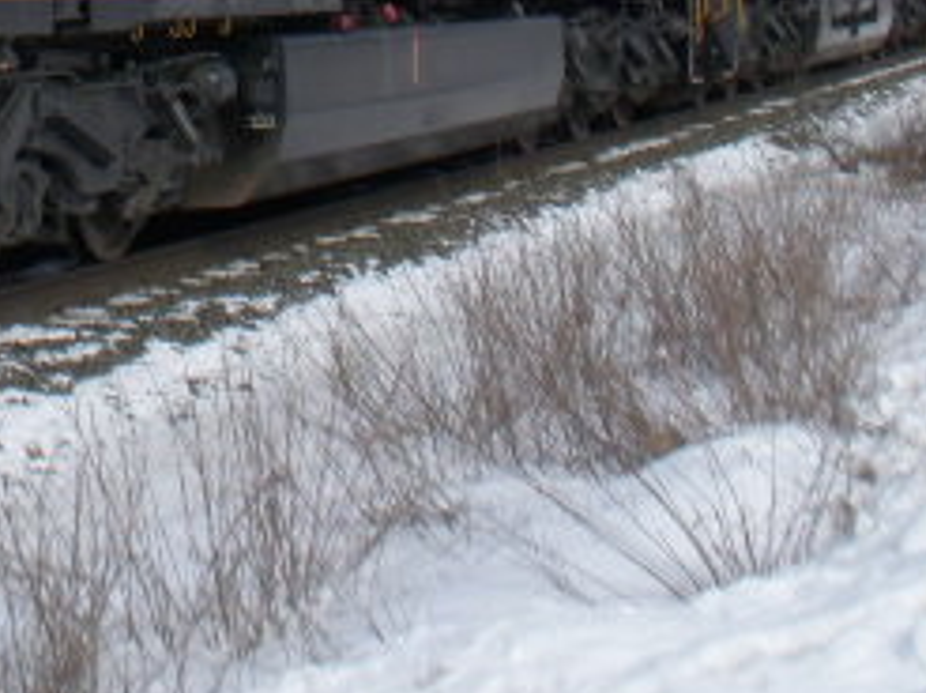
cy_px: -158
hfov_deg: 19.2
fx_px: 2646
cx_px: -45
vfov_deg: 14.4
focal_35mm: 99
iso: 100
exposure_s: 1/320
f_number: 6.6
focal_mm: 6.3
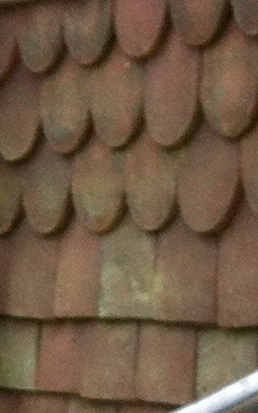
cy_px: 917
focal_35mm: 230
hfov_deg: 5.5
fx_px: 2585
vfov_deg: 8.5
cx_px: 685
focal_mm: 3.85
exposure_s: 1/337
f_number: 2.8
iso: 80
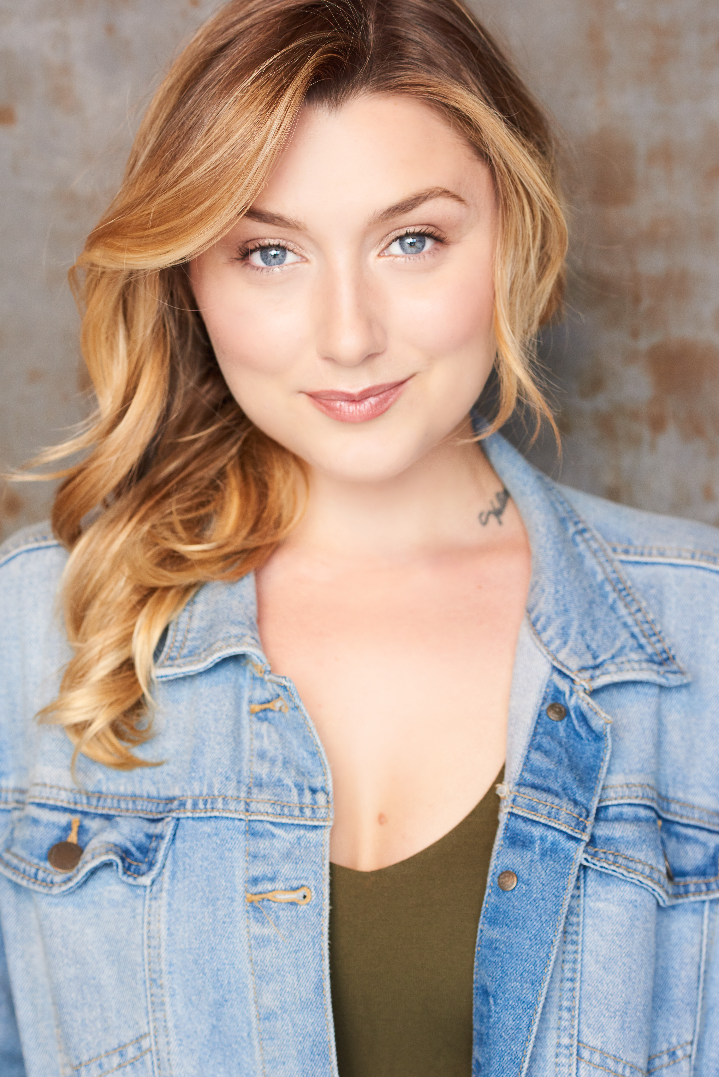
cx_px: 360
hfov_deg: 16.1
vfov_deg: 23.9
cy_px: 538
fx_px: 2544
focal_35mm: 85
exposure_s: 1/80
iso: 400
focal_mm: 85
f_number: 5
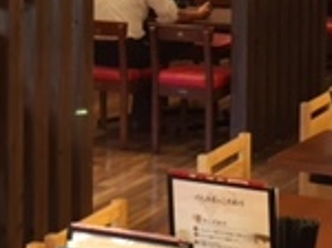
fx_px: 1187
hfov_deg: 15.9
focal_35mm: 124
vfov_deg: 11.6
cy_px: -69
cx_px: 195
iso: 80
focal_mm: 4.15
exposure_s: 1/30
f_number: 2.2
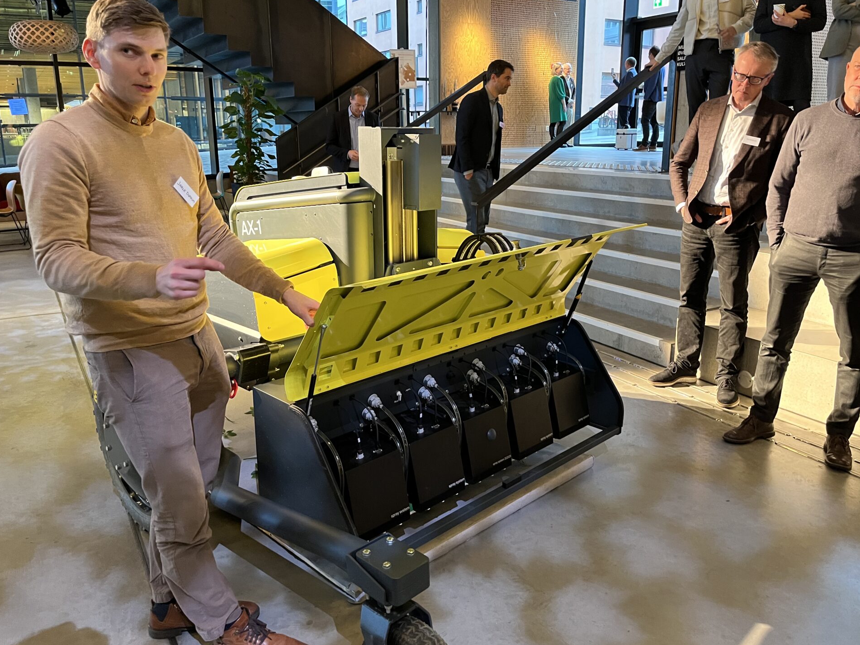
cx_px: 438
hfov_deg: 63.4
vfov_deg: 49.7
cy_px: 314
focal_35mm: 28
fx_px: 696
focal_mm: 5.1
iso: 400
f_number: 1.6
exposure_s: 1/31
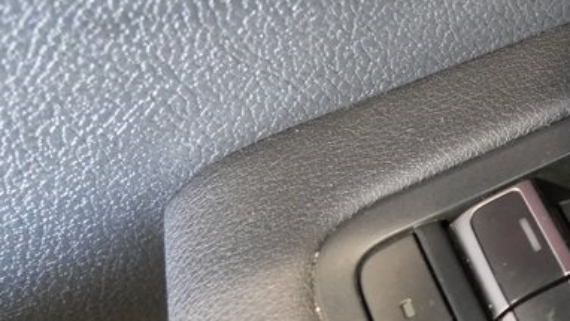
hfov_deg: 26.7
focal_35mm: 70
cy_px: 184
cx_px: 688
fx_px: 1058
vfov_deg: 17.2
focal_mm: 12
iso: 3200
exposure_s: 1/13
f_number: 3.5
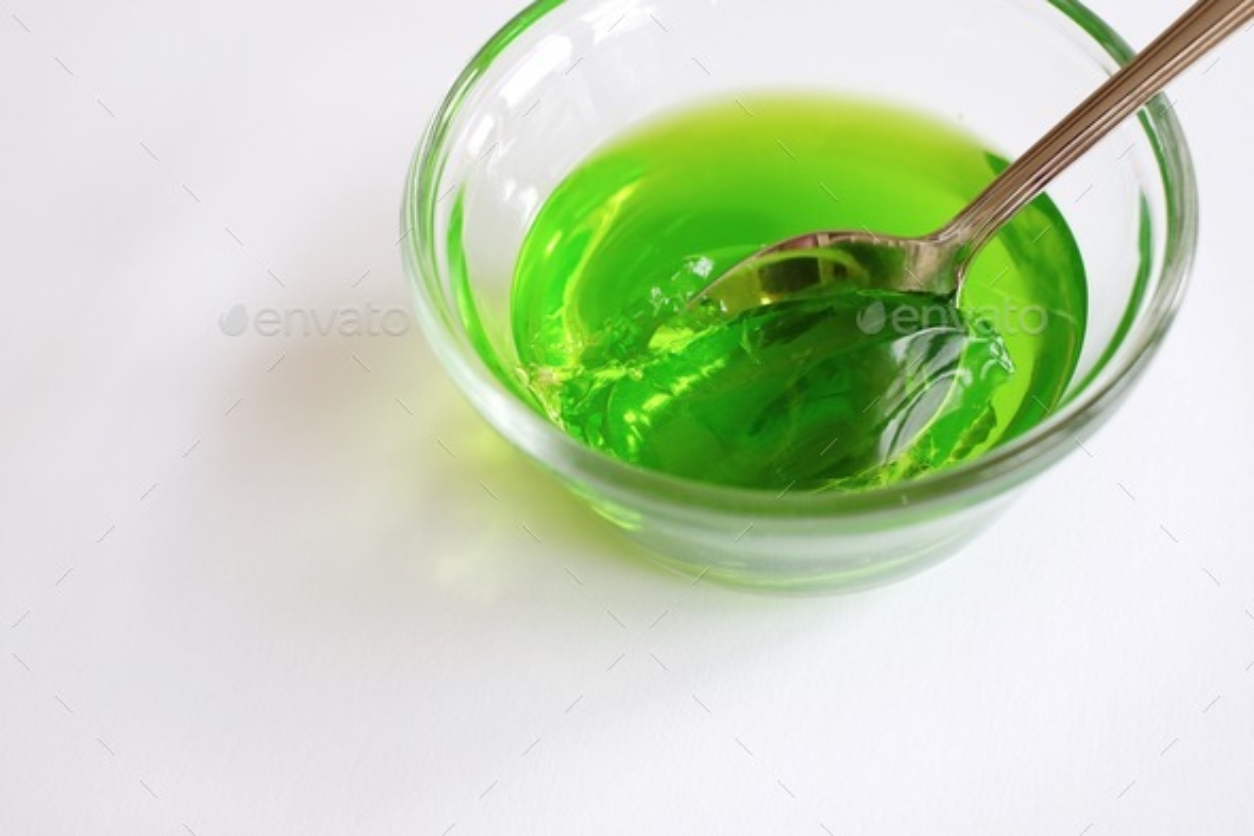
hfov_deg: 37.5
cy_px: 418
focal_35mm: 53
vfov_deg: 25.5
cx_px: 627
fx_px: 1846
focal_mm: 35
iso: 800
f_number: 4
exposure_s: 1/125
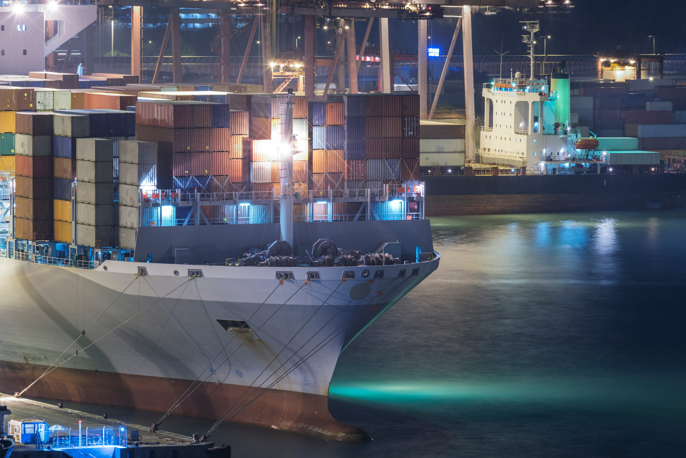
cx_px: 343
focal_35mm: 270
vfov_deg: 5.1
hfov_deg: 7.6
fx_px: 5147
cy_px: 229
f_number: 11
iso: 200
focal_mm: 270
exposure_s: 8
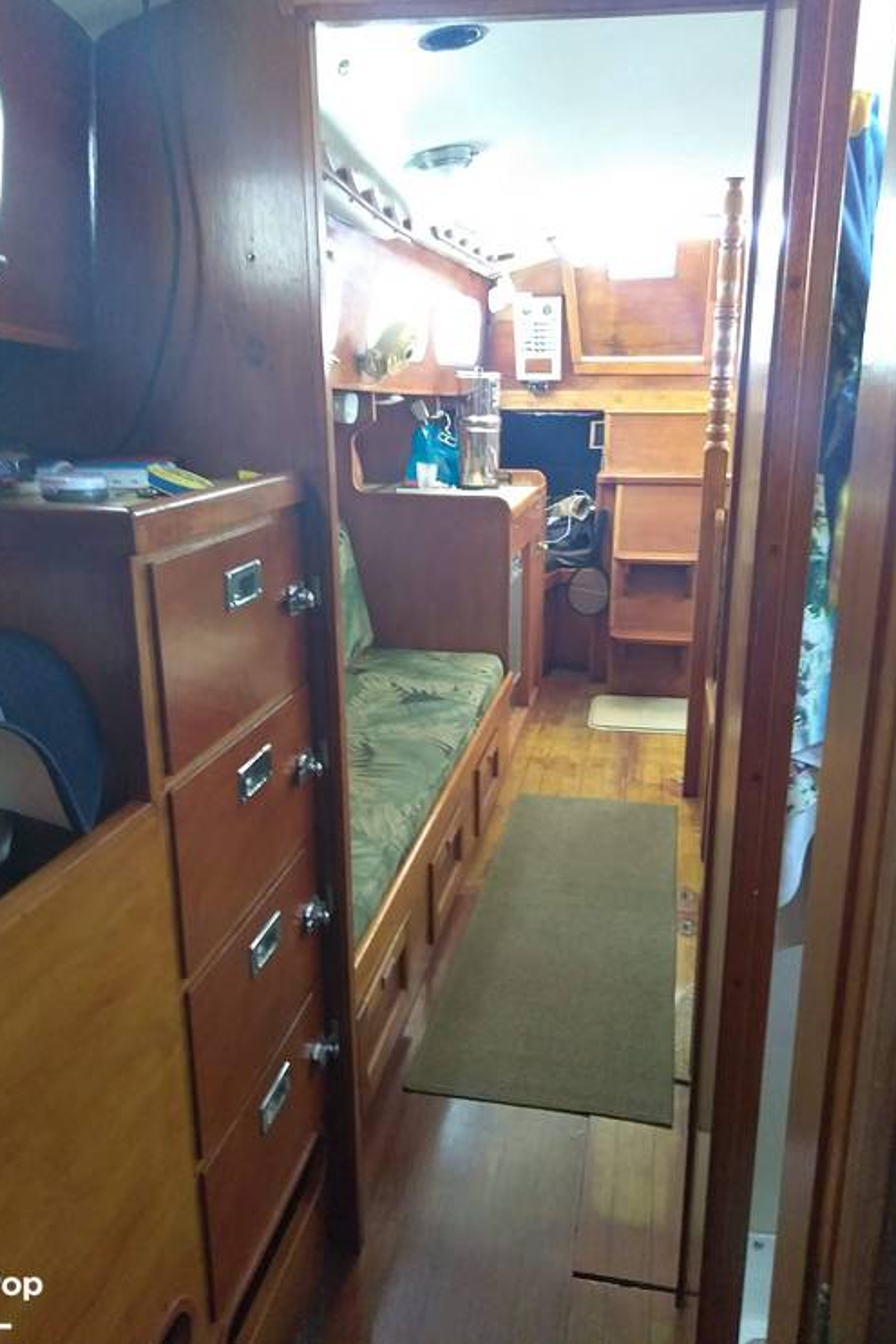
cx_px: 472
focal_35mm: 21
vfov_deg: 81.2
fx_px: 784
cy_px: 673
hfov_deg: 59.4
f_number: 2.2
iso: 821
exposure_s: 1/17
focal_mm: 3.46
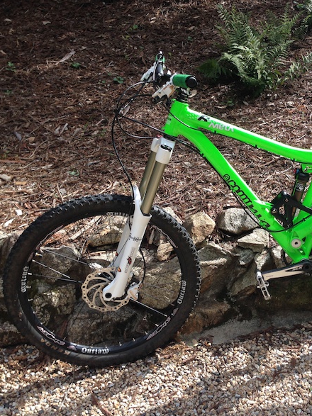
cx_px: 237
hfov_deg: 31.6
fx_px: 541
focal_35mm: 45
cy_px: 210
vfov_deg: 42.1
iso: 50
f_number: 2.4
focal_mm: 4.12
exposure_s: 1/384
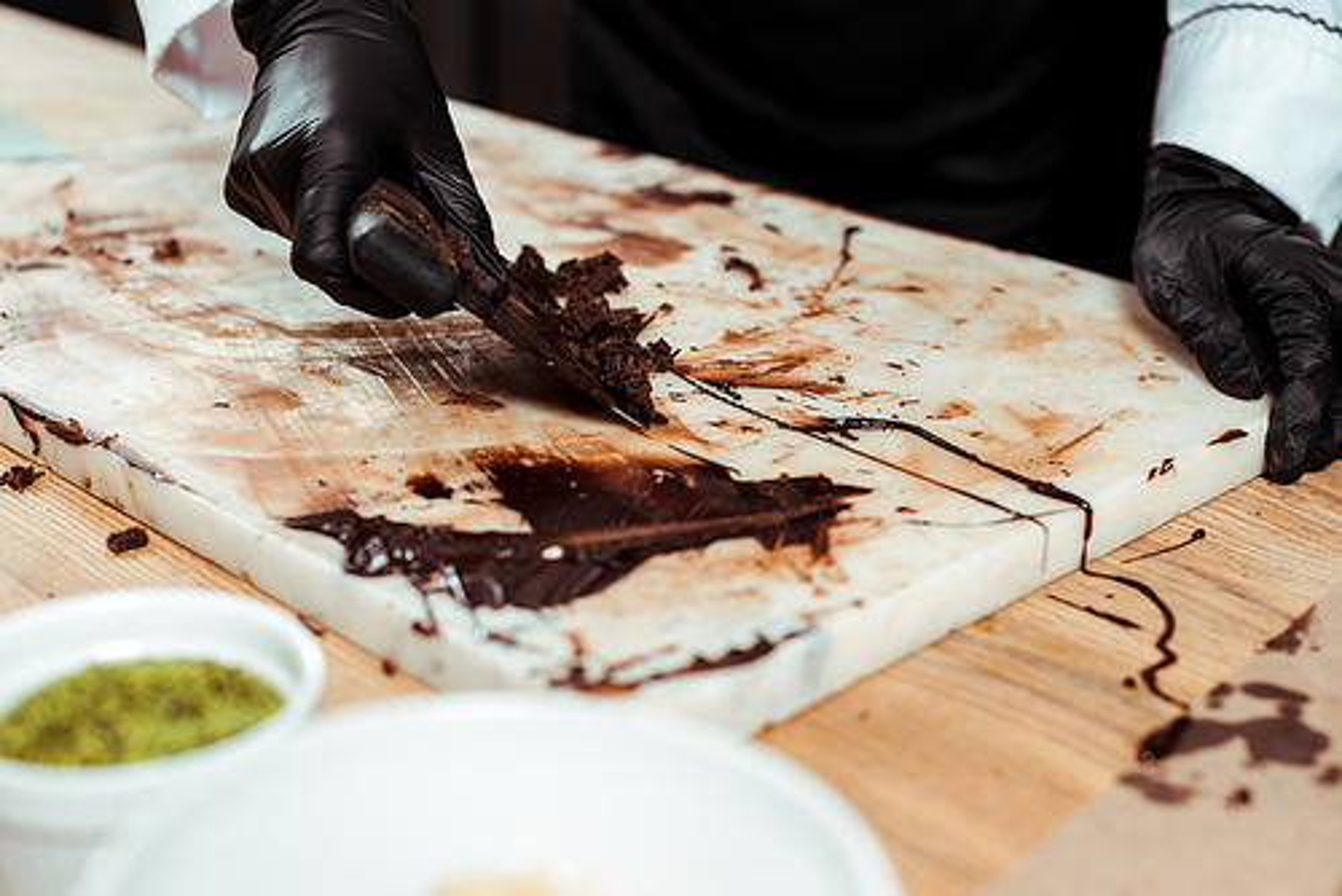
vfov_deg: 27.0
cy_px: 448
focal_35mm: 50
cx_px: 671
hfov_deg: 39.6
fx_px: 1865
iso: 100
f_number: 4
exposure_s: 1/200
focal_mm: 50
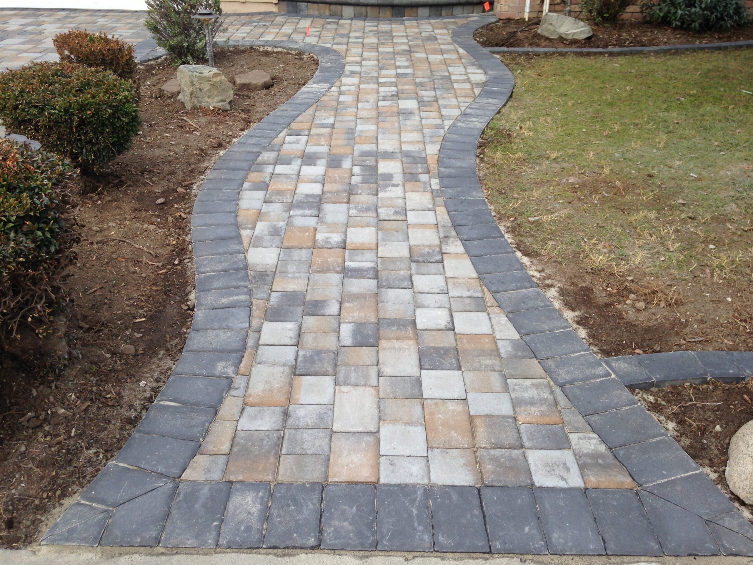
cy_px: 282
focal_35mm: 33
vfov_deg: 42.9
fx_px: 718
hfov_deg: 55.4
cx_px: 376
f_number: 2.4
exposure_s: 1/287
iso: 50
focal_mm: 4.12
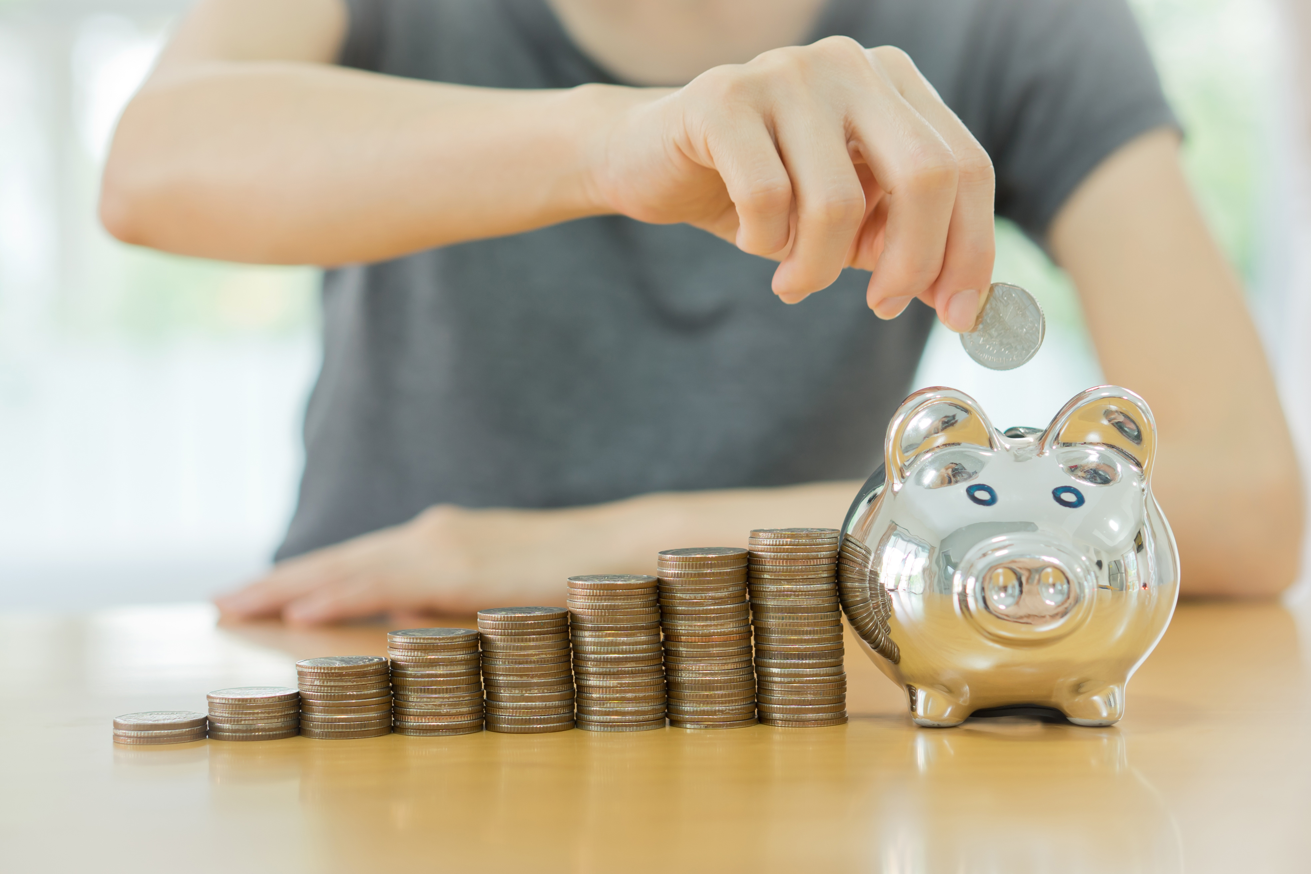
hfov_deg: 27.0
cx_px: 656
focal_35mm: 75
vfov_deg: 18.2
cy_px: 437
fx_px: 2731
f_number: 2.8
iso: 100
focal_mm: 50
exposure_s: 1/10
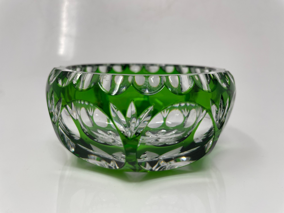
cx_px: 142
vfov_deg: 53.1
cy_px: 106
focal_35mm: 26
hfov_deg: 67.3
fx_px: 213
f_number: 1.6
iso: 32
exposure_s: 1/208
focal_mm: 4.2
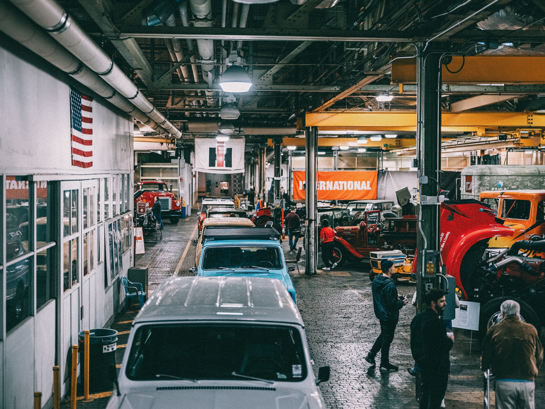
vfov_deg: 32.9
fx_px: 693
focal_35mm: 44
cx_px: 272
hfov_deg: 42.9
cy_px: 204
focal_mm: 55
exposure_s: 1/125
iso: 1000
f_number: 1.7
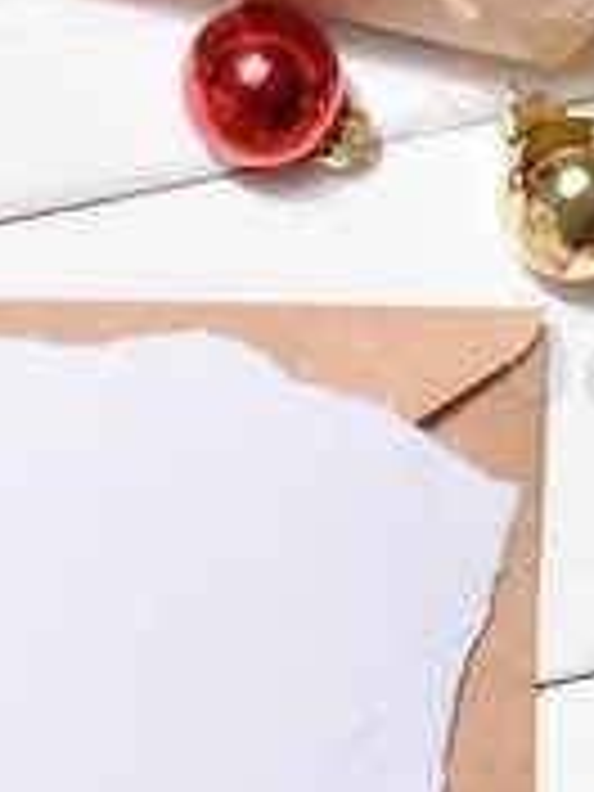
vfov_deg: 12.0
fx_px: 3752
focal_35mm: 164
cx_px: 22
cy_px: 578
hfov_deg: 9.0
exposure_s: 1/125
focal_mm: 34
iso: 100
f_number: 18
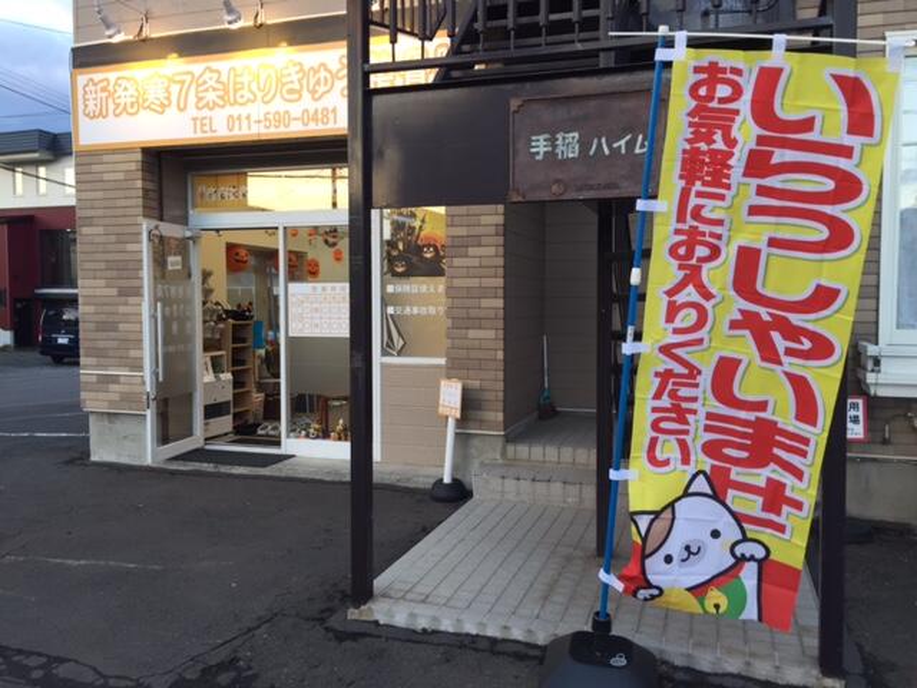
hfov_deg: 61.7
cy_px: 344
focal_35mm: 29
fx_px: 768
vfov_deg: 48.2
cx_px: 458
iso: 32
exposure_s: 1/40
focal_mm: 4.15
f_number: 2.2
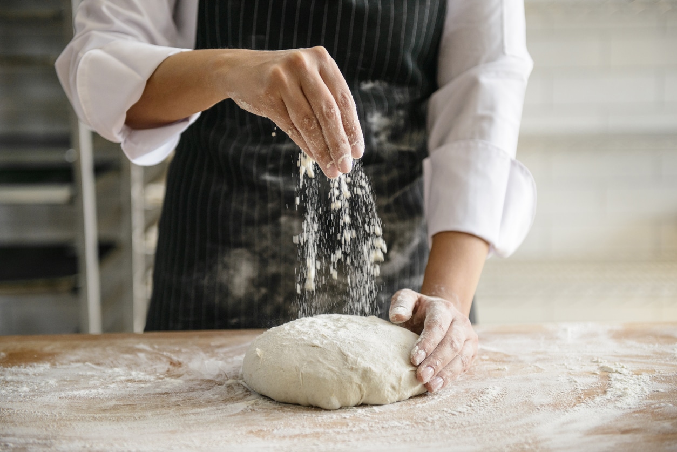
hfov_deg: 32.4
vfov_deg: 21.9
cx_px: 338
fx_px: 1166
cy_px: 226
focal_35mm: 62
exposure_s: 1/200
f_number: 2.8
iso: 800
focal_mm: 62
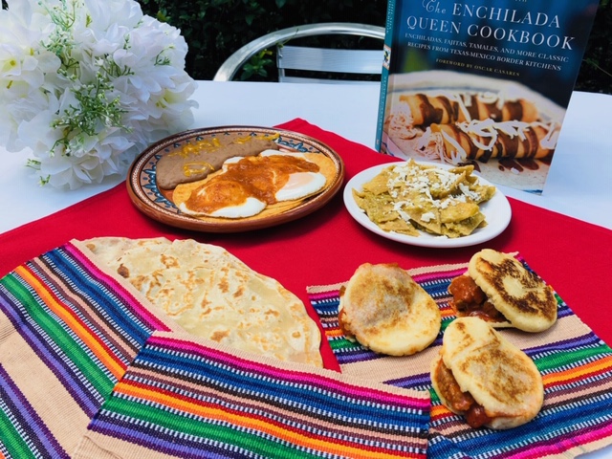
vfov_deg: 49.7
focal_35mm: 28
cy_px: 230
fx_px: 495
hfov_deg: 63.4
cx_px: 306
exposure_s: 1/398
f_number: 1.8
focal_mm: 4
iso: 20
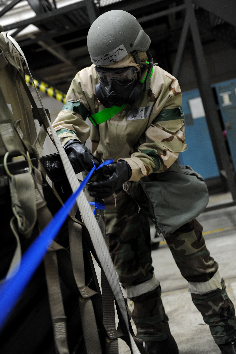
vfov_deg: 43.6
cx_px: 118
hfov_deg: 29.8
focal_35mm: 45
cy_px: 177
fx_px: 443
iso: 800
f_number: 2.8
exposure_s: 1/100
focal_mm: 45
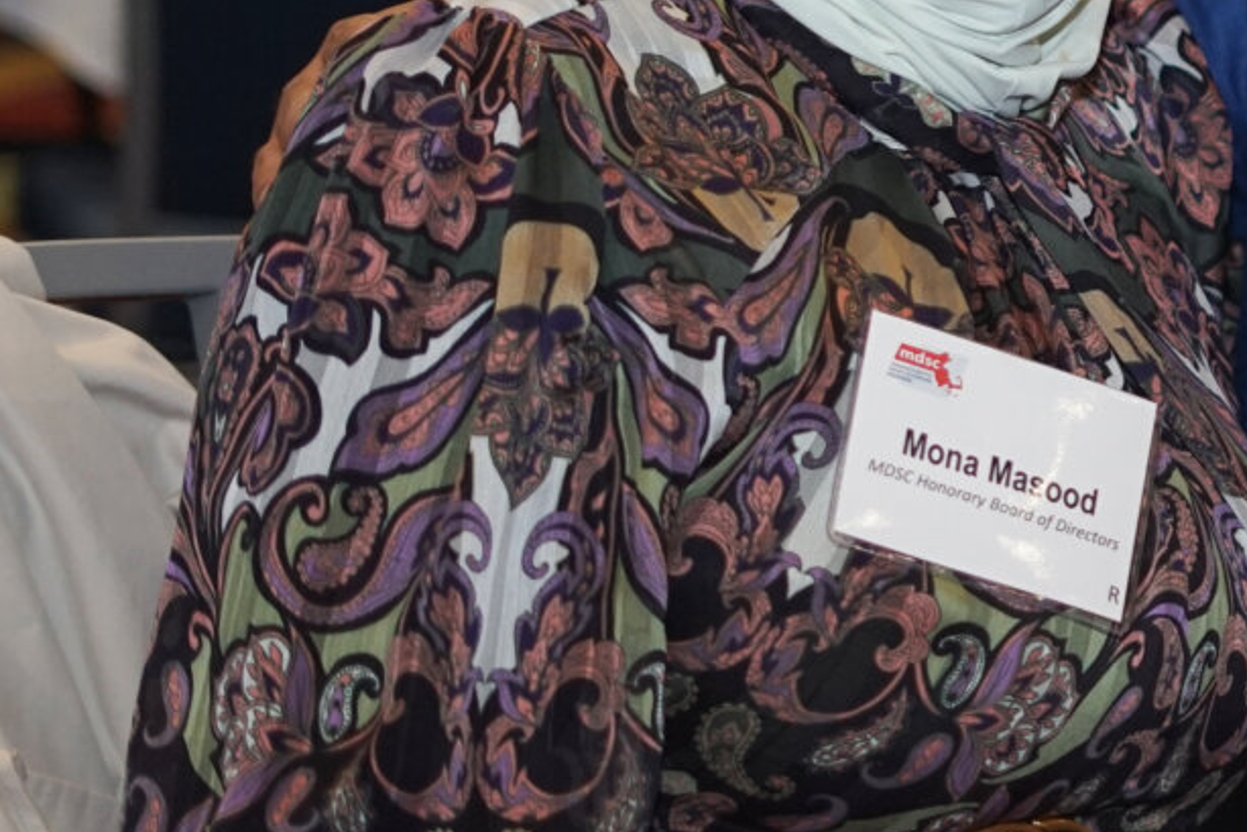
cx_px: 1985
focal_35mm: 167
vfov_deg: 8.2
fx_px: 5786
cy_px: 50
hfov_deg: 11.7
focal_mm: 50
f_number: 2.2
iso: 800
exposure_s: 1/160
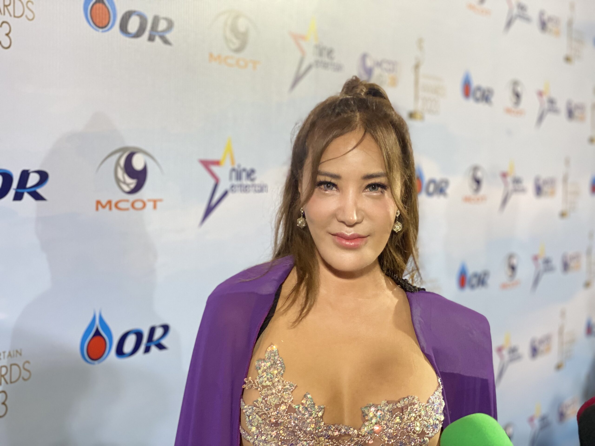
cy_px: 223
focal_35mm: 52
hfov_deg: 36.8
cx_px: 298
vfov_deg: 28.0
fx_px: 894
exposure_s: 1/100
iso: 200
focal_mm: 6
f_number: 2
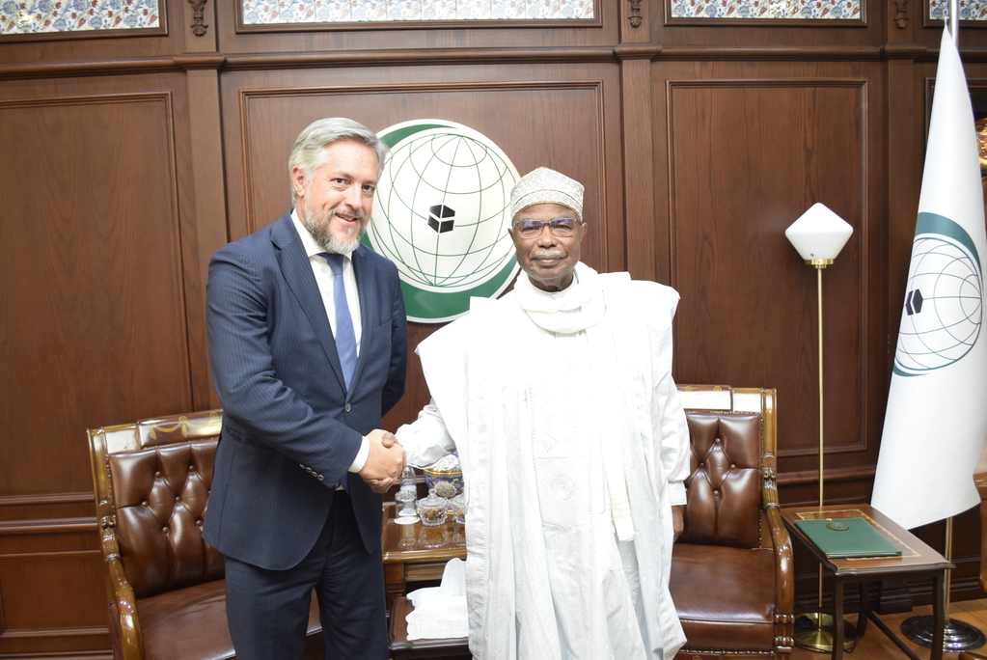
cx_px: 494
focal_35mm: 30
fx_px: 823
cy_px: 330
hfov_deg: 61.9
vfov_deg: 43.7
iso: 1400
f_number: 3.8
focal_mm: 20
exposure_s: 1/60
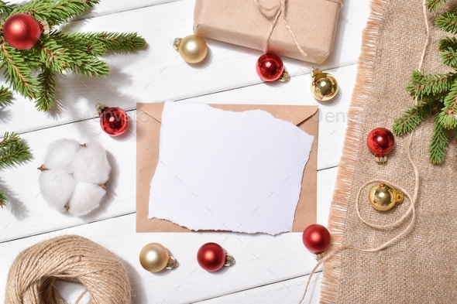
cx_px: 228
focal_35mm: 51
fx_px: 647
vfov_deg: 26.5
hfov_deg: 38.9
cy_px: 152
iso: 100
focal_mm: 34
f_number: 18
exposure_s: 1/125
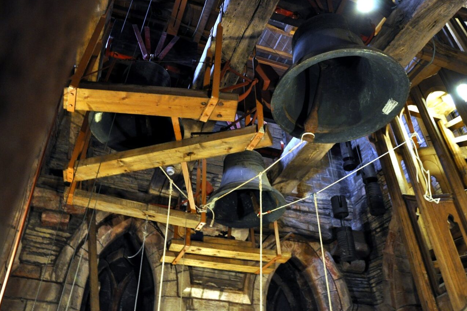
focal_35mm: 29
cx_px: 223
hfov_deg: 63.6
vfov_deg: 44.8
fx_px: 376
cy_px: 135
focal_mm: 16
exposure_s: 1/2
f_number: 3.5
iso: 800
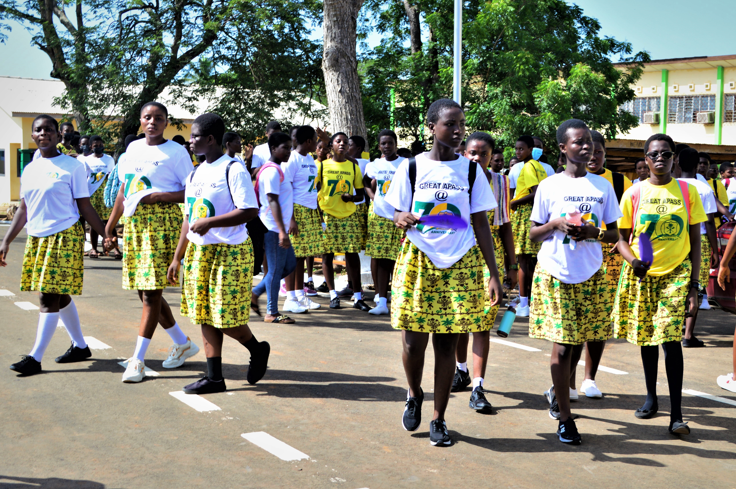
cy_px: 266
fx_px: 1144
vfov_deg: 24.1
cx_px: 411
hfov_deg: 35.6
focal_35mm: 56
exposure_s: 1/125
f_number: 5.6
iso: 100
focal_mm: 32
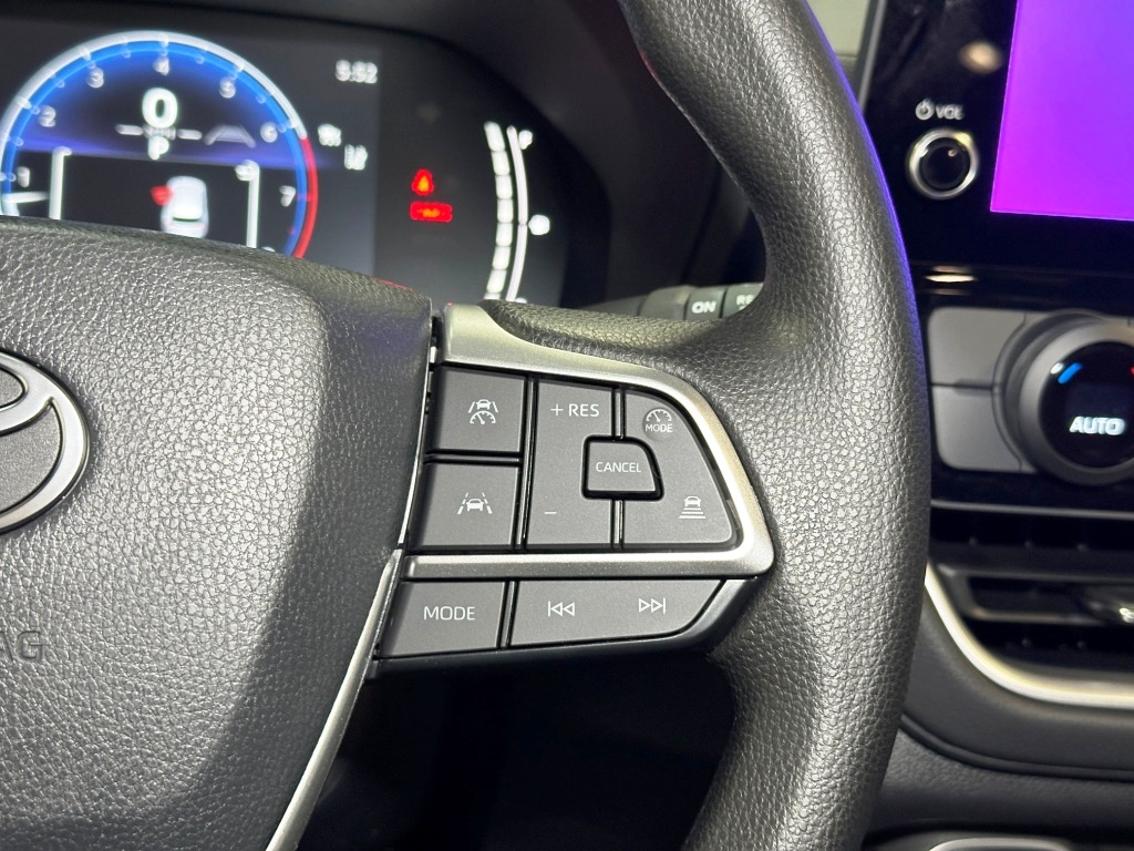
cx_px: 567
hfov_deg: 39.7
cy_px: 426
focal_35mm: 48
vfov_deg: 30.3
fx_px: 1572
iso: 320
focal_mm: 6.86
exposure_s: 1/40
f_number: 1.78
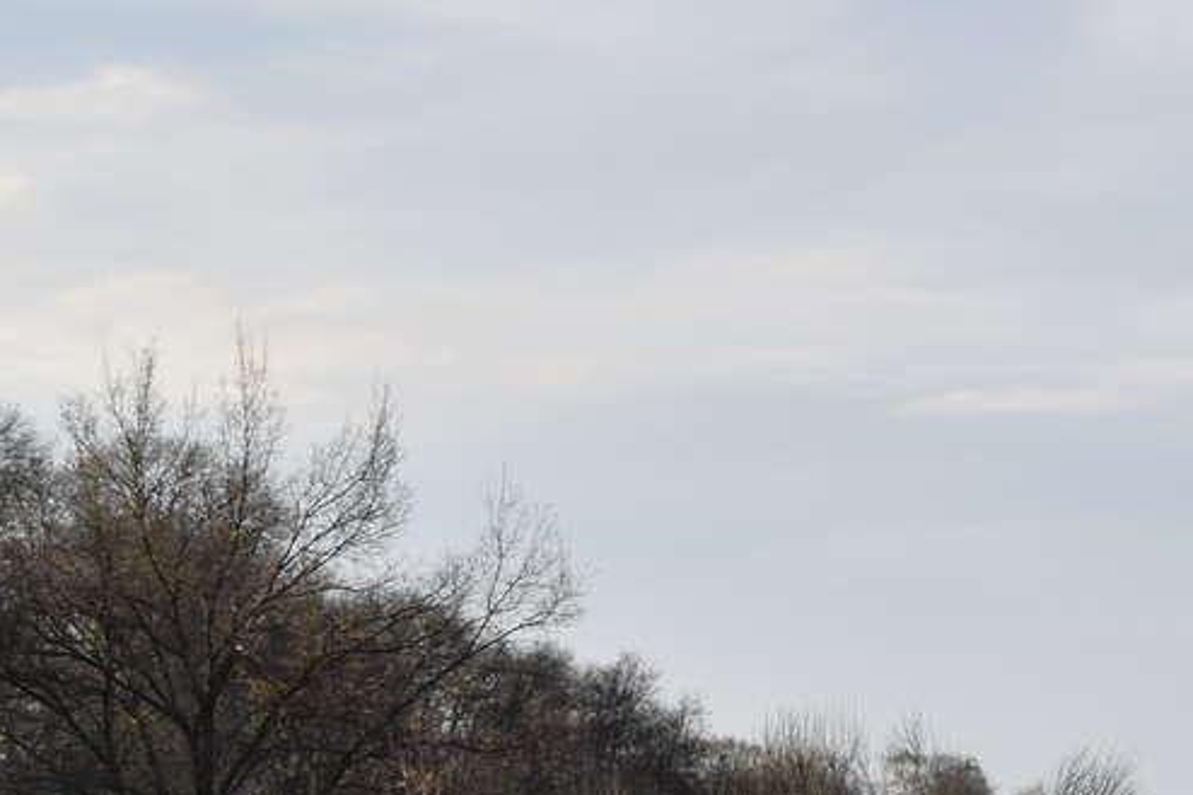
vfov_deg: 5.4
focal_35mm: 256
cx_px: 1645
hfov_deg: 7.9
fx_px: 8480
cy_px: 800
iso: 100
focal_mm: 52
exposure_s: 1/250
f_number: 8
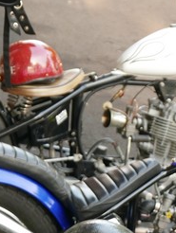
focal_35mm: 168
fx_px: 1137
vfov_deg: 11.6
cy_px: 263
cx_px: 178
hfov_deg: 8.8
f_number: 2.8
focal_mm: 25.4
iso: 250
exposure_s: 1/100
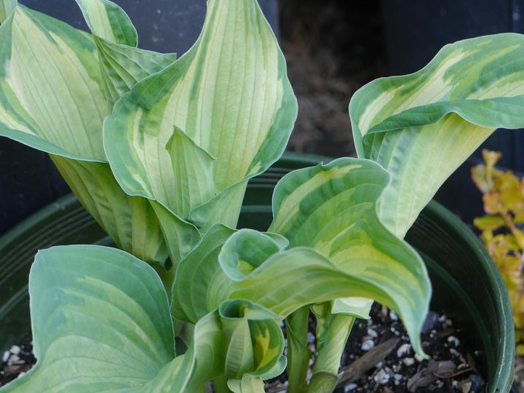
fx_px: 1892
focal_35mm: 125
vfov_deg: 11.9
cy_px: 224
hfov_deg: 15.8
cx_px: 242
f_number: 5.6
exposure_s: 1/60
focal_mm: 45
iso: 400
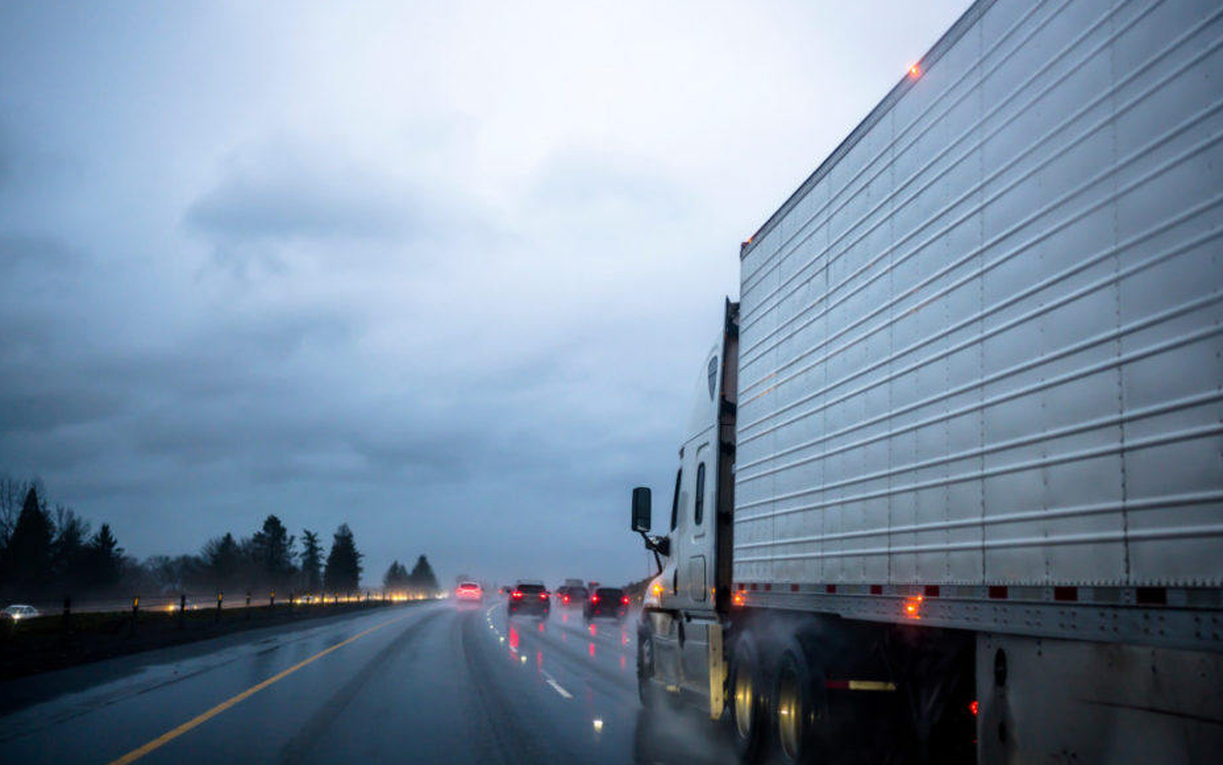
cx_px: 632
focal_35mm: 41
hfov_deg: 48.2
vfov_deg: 31.2
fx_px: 1367
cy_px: 308
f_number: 1.8
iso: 400
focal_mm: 35
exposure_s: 1/250
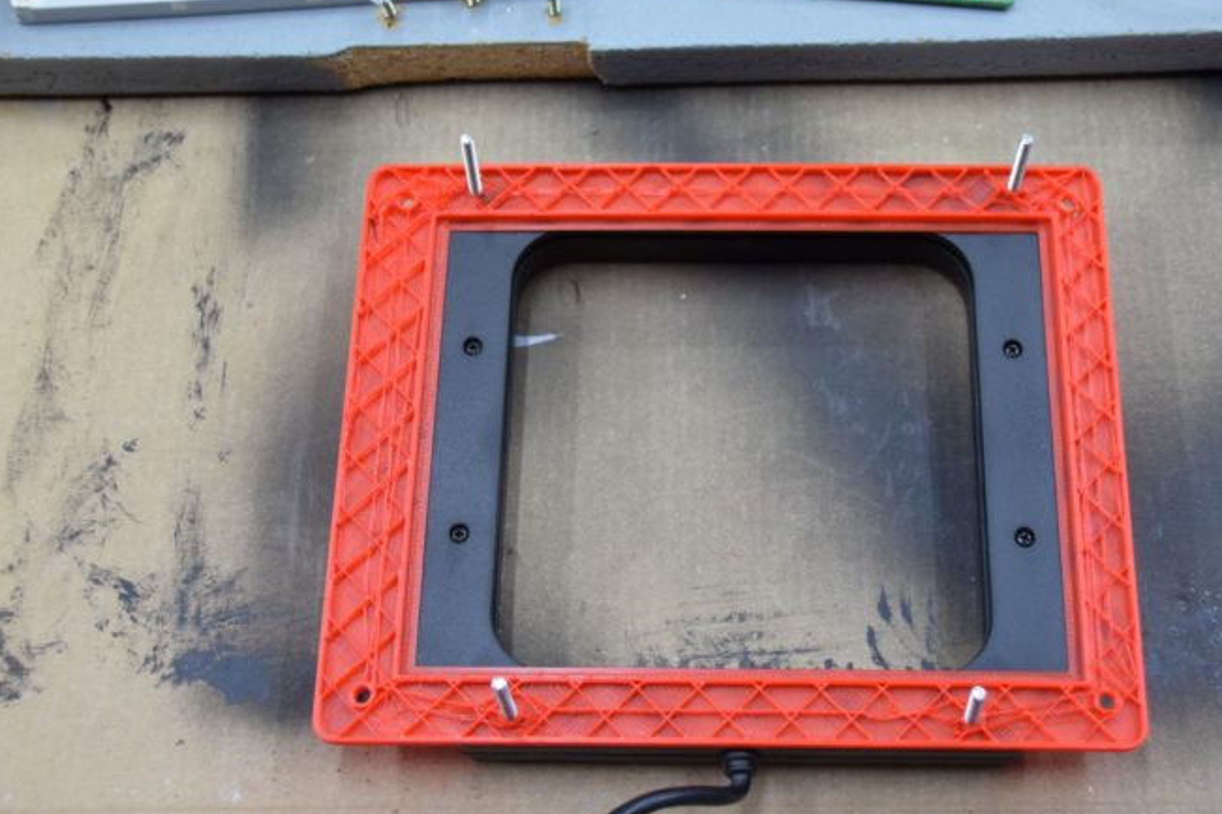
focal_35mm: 46
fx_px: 1561
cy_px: 452
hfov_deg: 42.6
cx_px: 713
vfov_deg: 29.2
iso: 1600
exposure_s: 1/80
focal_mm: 26
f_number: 5.6
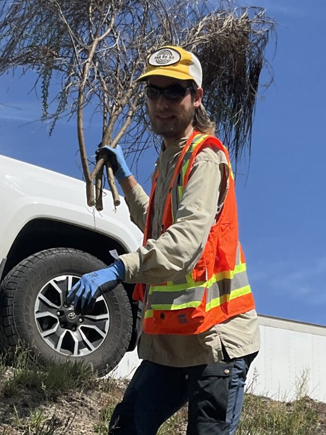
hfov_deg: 19.1
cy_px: 384
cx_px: 219
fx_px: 967
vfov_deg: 24.7
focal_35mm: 77
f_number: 1.8
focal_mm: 3
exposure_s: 1/1848
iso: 25
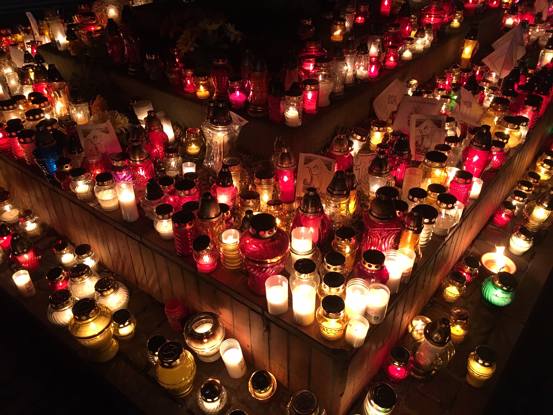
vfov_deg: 48.2
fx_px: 463
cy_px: 208
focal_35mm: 29
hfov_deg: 61.7
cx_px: 276
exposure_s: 1/33
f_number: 2.2
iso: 250
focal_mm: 4.15
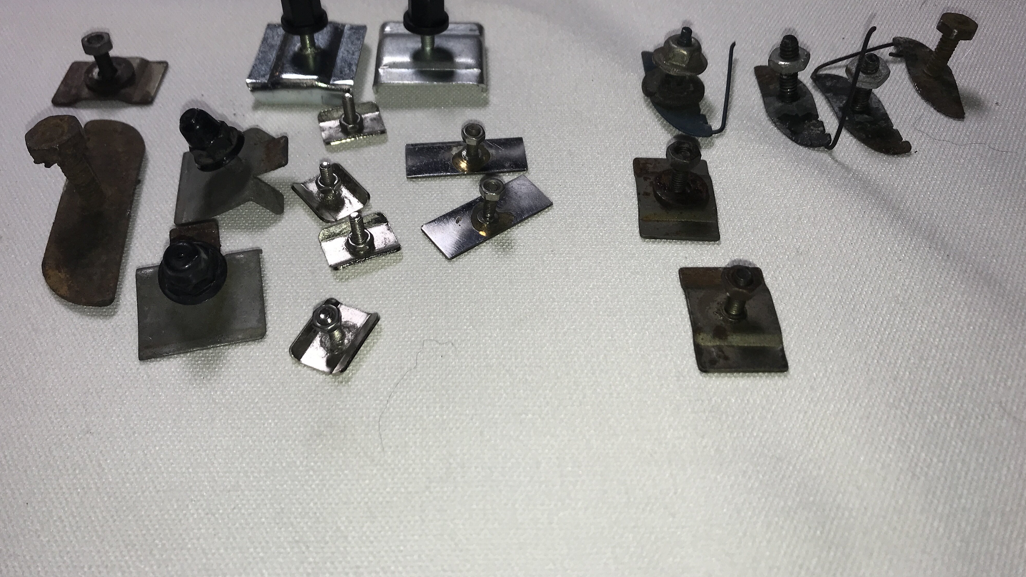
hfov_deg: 62.6
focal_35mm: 31
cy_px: 208
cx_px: 511
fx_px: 843
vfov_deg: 37.5
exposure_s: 1/1227
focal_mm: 3.99
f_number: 1.8
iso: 20
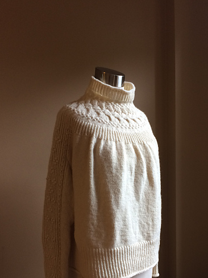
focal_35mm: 38
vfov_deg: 48.5
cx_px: 120
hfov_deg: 37.6
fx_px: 304
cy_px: 175
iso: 80
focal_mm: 4.15
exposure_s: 1/30
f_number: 2.2
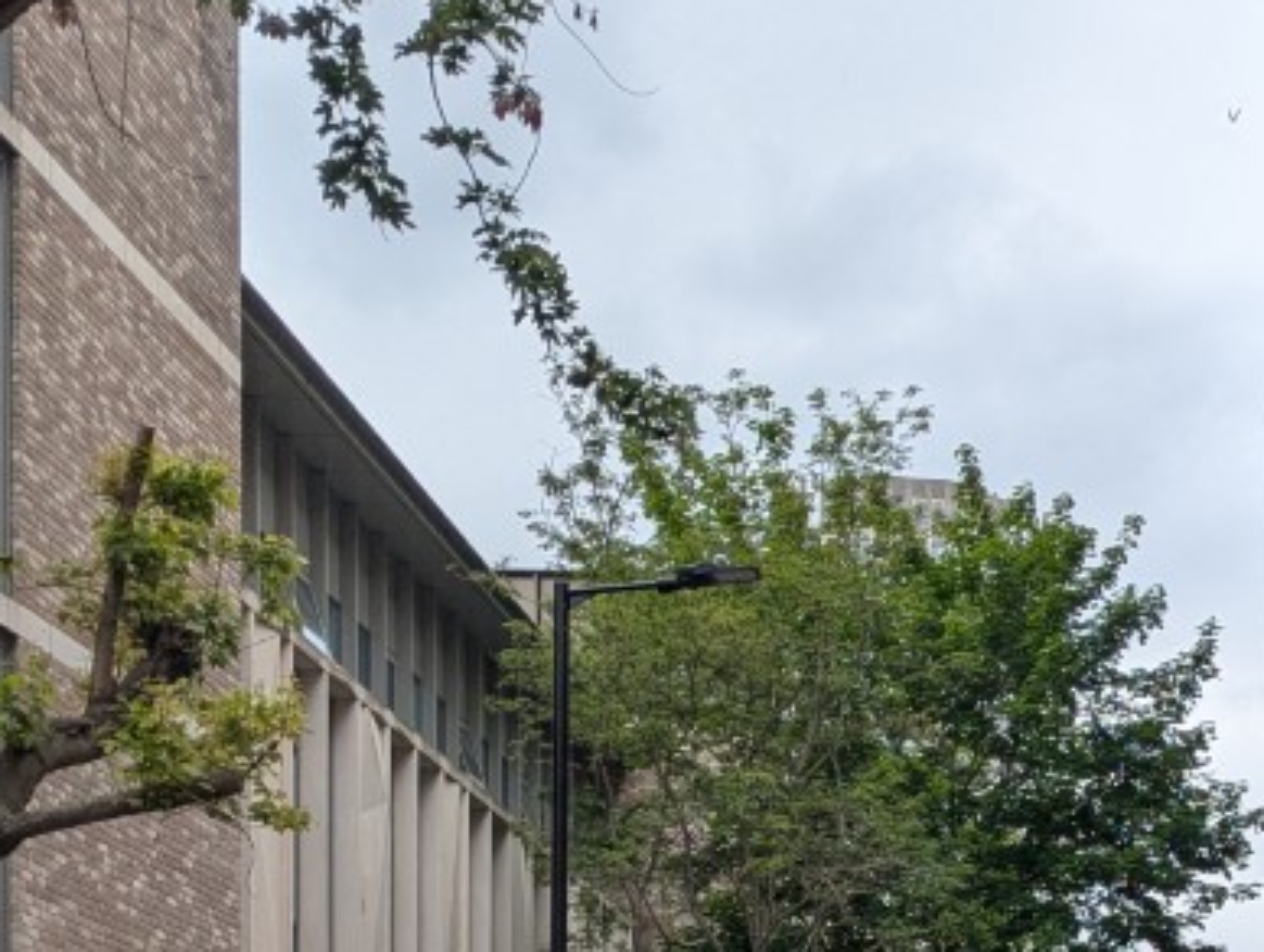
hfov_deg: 25.1
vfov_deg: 18.3
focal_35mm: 74
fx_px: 2705
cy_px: 1298
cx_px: 1246
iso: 46
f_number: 1.85
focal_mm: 6.81
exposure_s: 1/1121
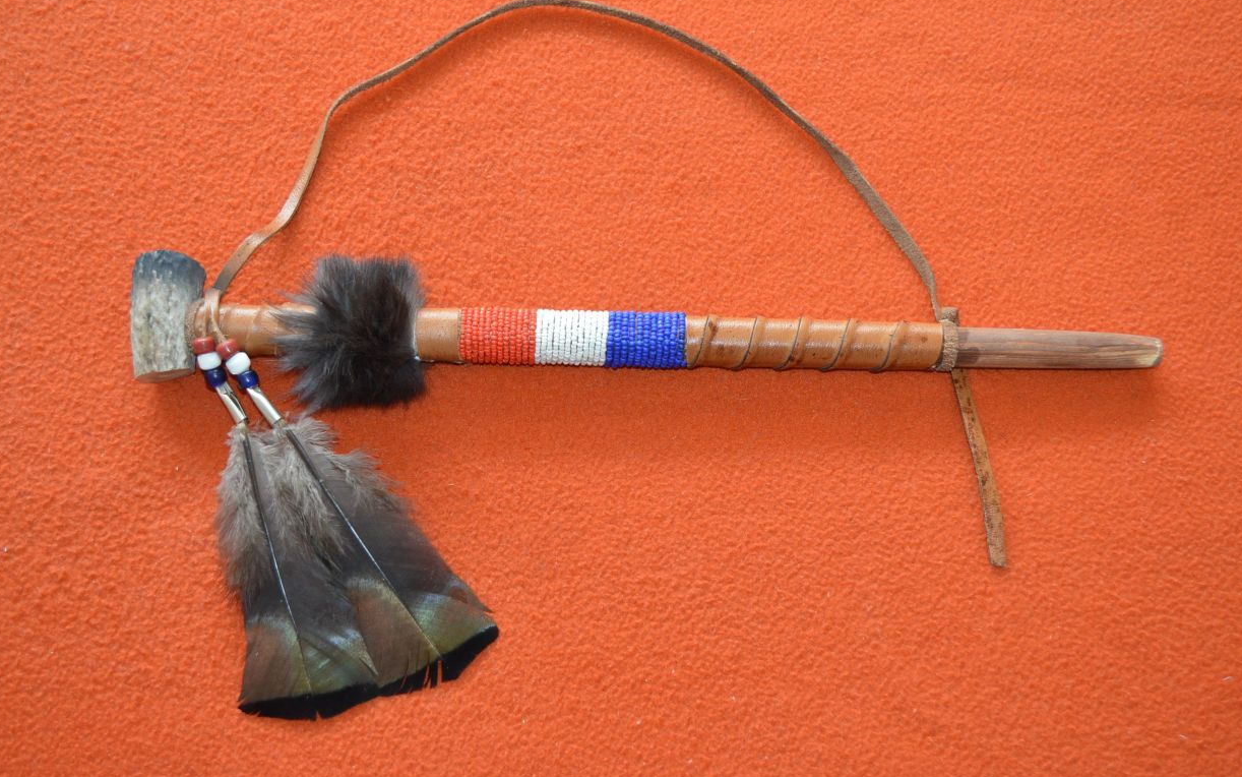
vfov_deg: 29.9
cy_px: 391
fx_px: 1456
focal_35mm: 43
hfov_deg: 46.2
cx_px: 618
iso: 1800
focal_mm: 28
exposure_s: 1/60
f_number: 4.5
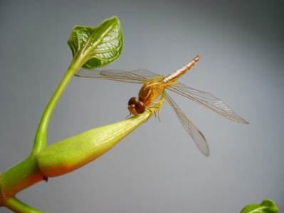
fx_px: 287
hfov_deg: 52.6
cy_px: 106
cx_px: 142
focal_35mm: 35
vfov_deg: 40.8
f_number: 2.8
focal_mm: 5.8
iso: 50
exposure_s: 1/30
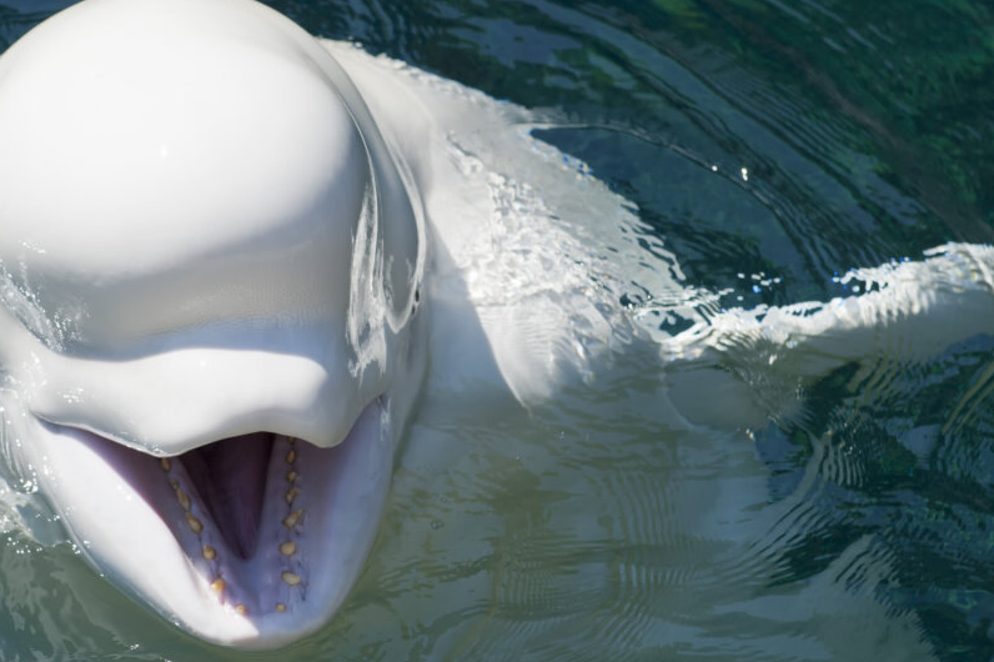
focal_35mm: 135
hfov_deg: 15.1
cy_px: 350
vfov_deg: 10.2
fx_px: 3726
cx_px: 225
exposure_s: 1/2000
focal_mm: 70
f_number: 5.6
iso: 400
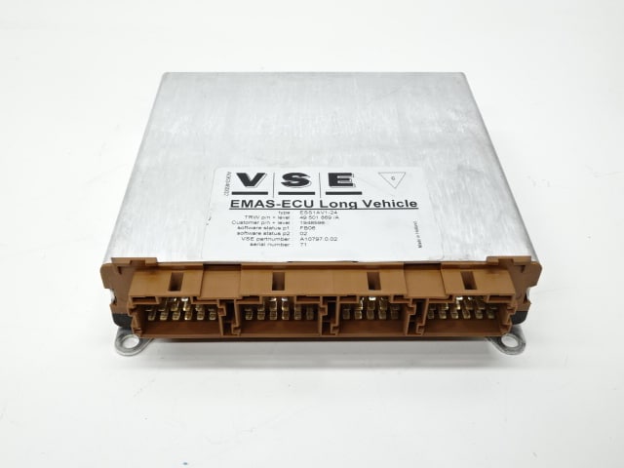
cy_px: 234
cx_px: 312
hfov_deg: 52.6
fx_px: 631
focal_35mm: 35
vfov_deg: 40.7
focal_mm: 5.98
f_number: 4
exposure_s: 1/40
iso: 125
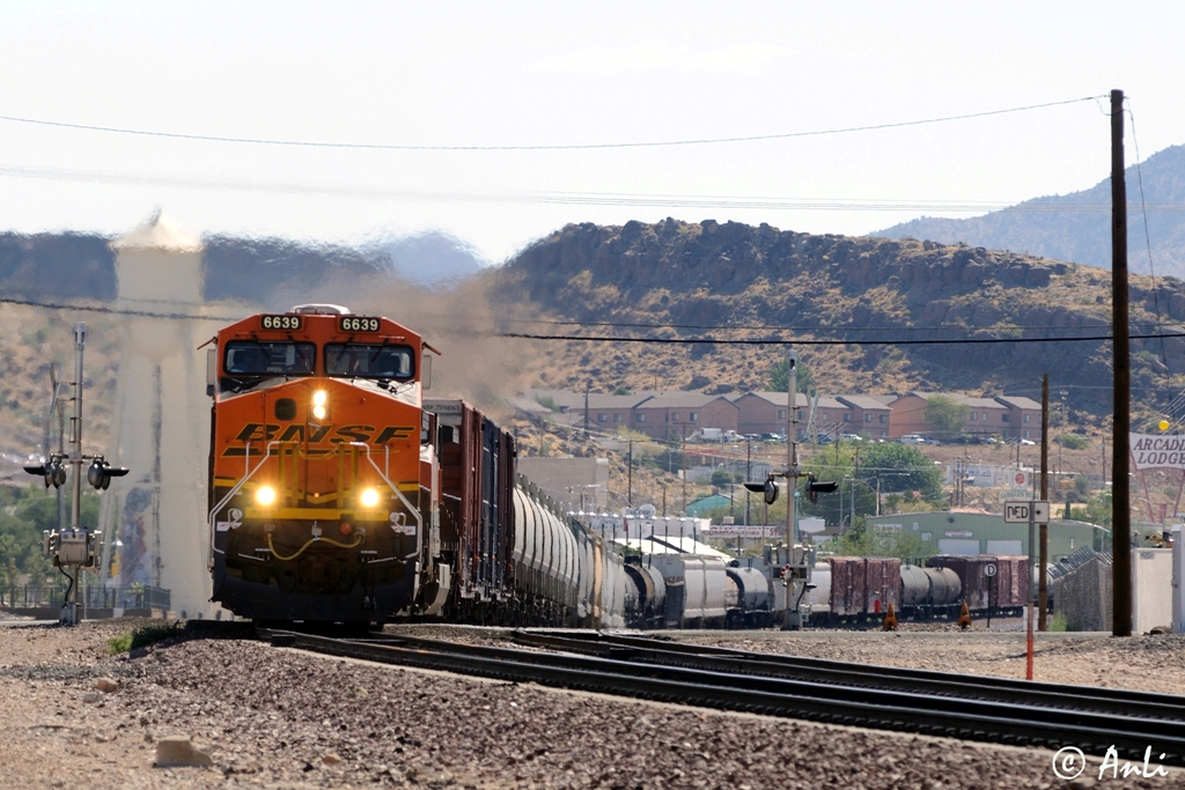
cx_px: 592
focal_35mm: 255
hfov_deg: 8.1
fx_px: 8394
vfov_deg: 5.4
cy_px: 395
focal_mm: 170
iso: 200
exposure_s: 1/800
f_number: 6.3
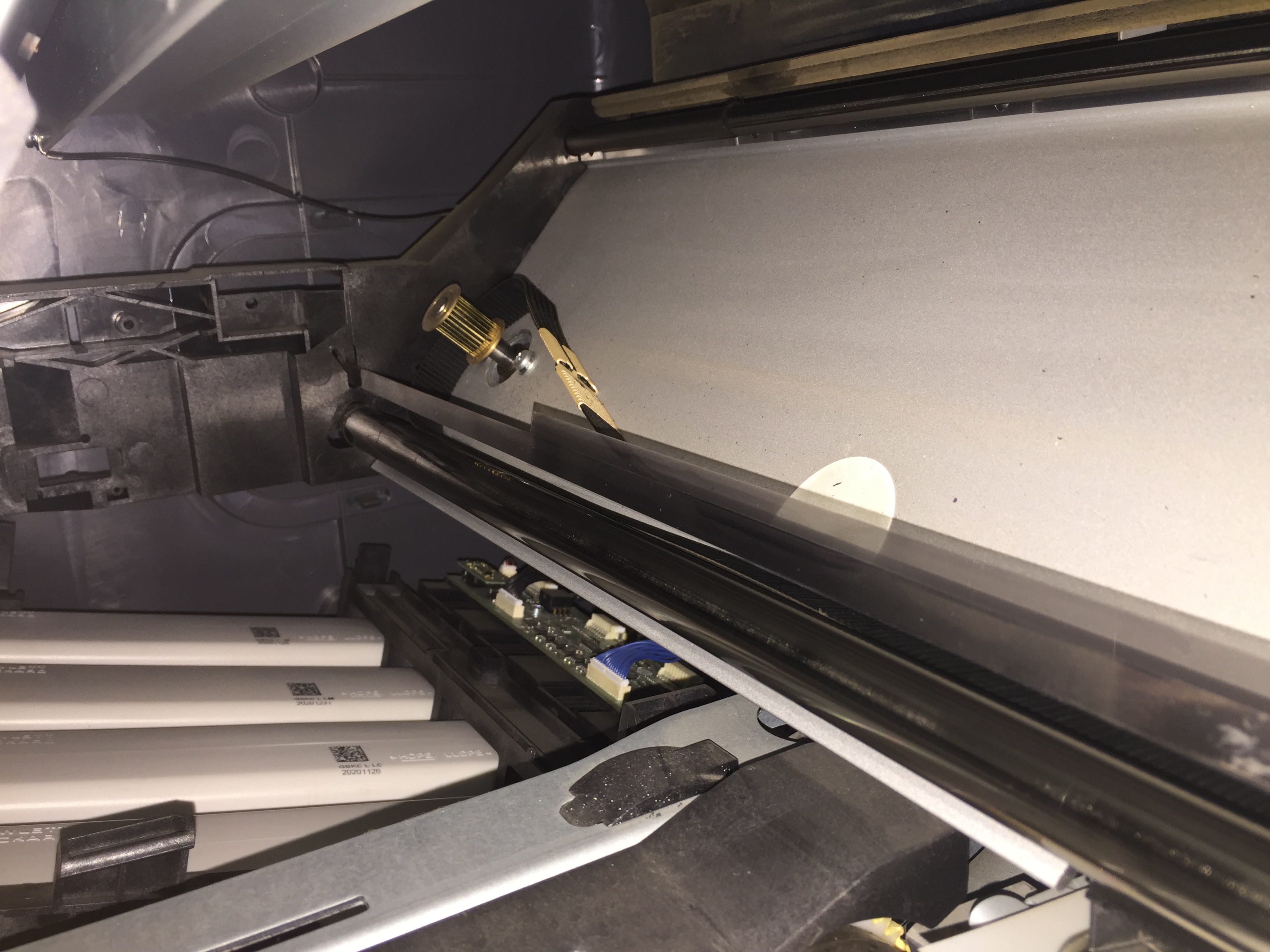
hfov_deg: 61.7
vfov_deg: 48.2
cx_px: 635
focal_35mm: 29
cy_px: 476
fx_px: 1064
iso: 40
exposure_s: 1/25
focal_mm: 4.15
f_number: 2.2
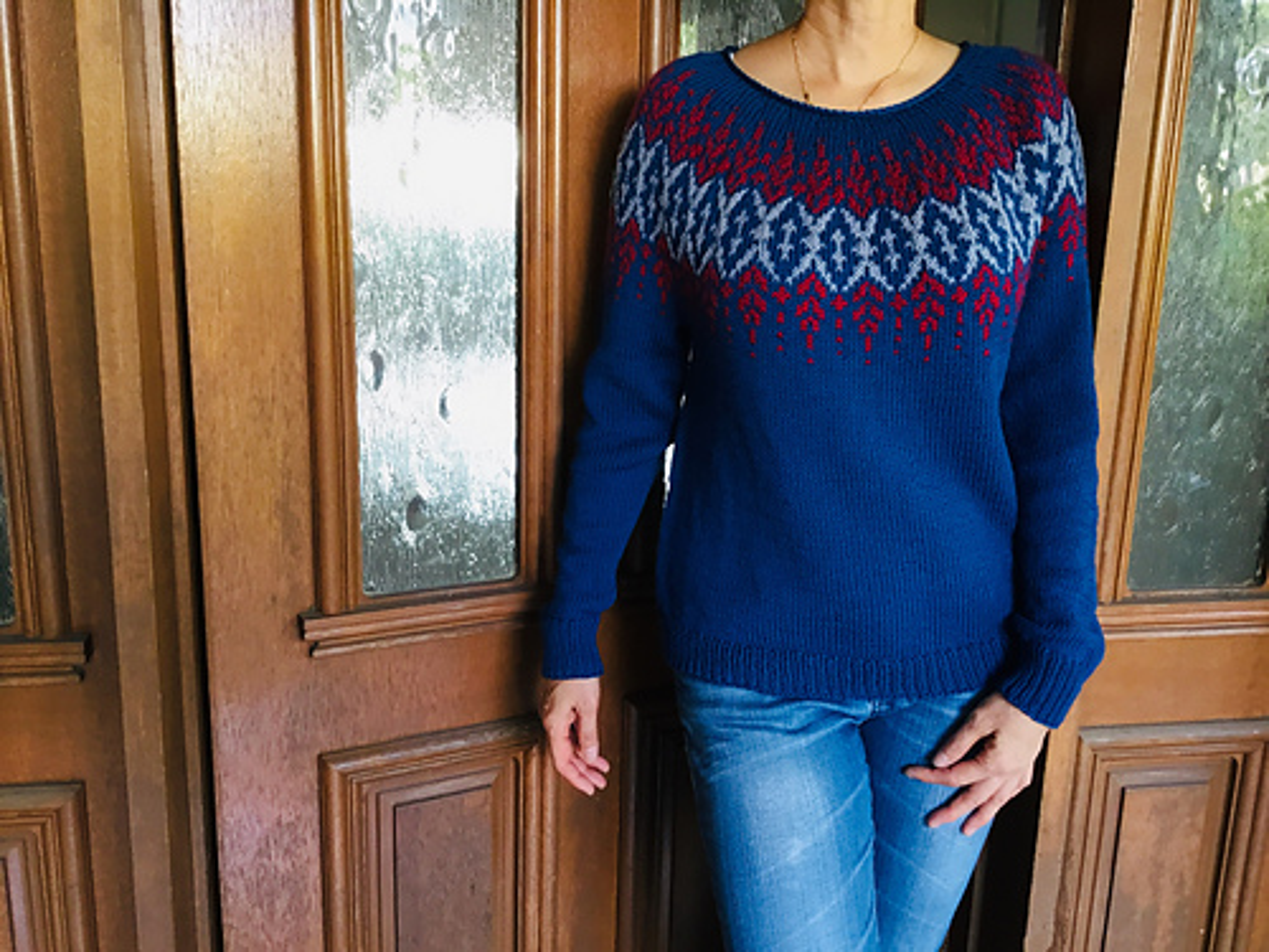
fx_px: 1136
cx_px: 634
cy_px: 476
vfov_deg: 45.4
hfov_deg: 58.4
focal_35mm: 31
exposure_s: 1/33
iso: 80
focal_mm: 3.3
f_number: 2.4
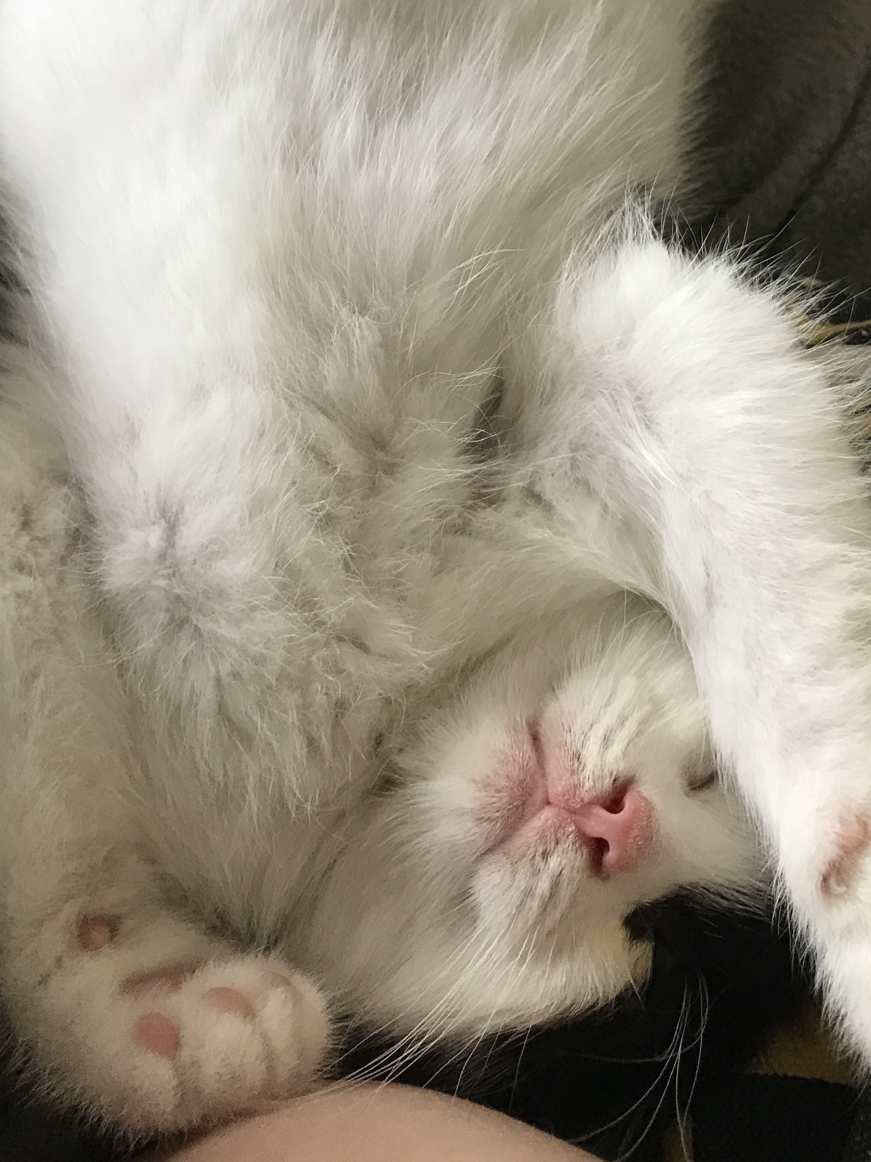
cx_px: 443
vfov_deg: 41.5
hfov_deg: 32.9
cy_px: 267
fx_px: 1476
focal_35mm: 44
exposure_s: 1/33
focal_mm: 3.99
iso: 32
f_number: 1.8
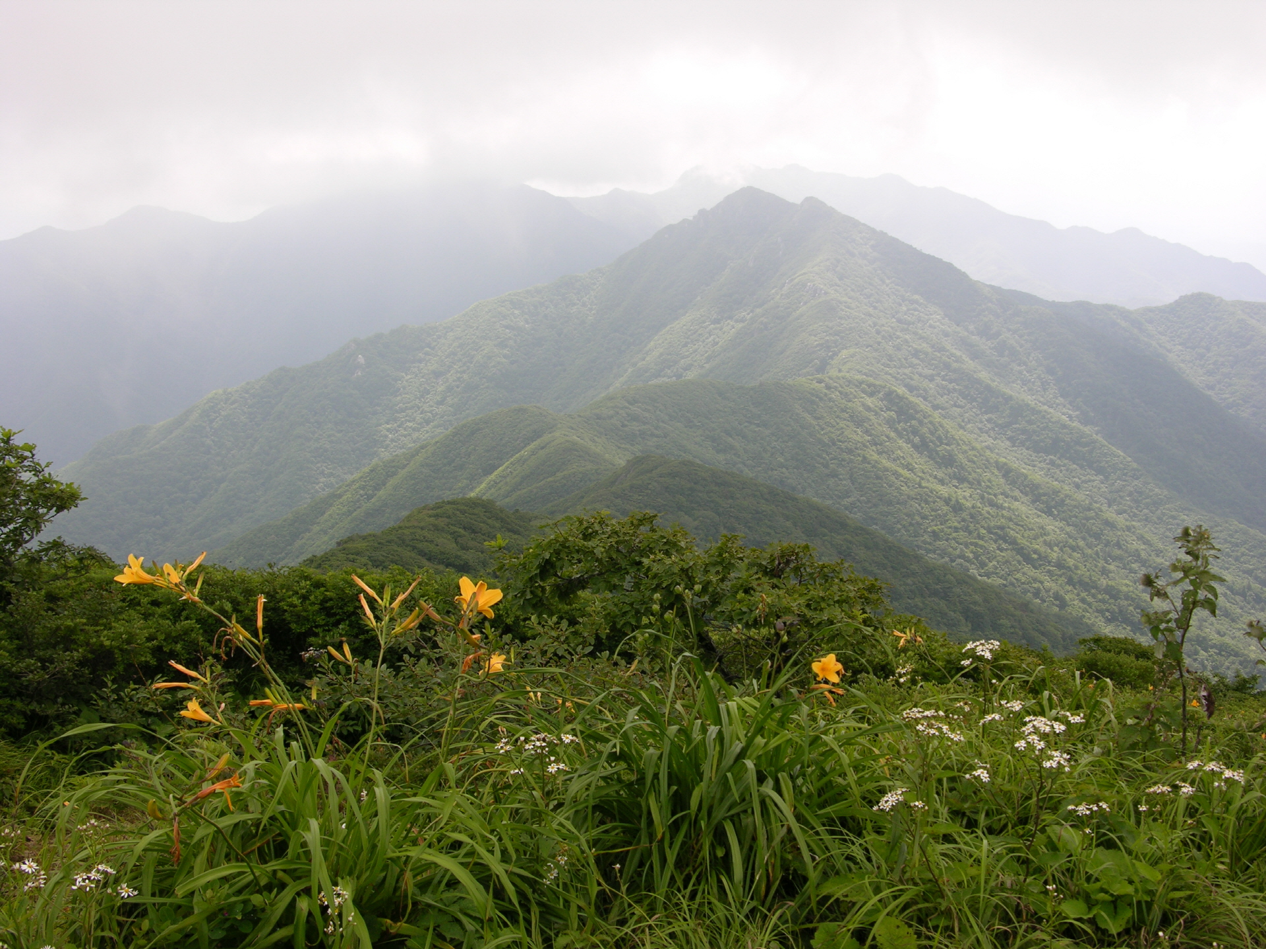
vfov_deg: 31.5
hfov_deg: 41.2
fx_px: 1682
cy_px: 474
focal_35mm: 46
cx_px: 633
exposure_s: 1/140
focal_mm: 11.6
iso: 50
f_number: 5.3
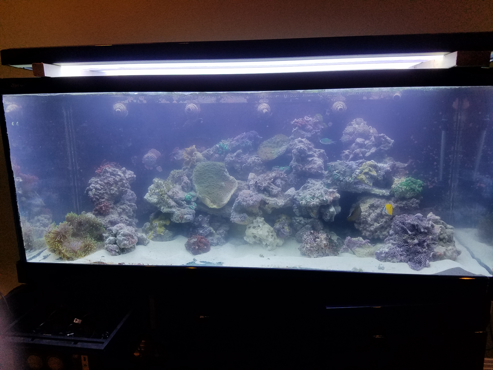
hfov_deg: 67.3
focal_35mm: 26
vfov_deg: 53.1
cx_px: 246
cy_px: 185
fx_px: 370
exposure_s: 1/218
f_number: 1.7
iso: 50
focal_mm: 4.2
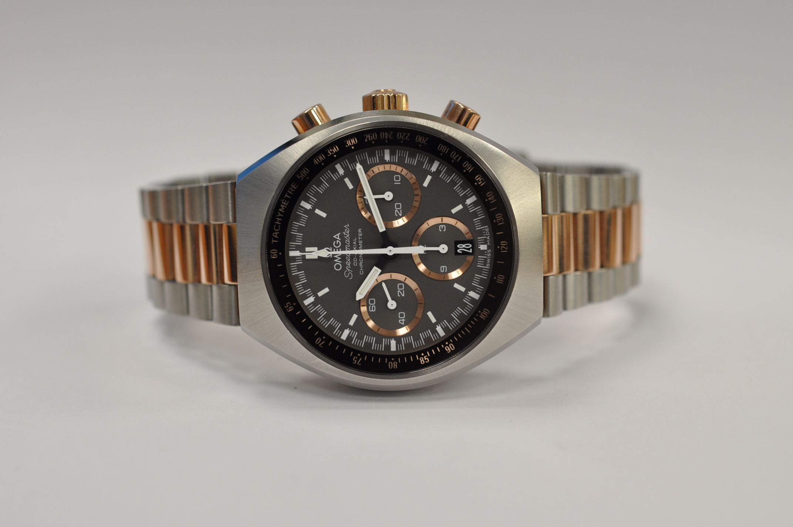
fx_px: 1980
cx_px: 396
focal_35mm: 90
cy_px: 264
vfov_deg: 15.2
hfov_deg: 22.6
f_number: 5.6
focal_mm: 60
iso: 640
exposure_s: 1/125
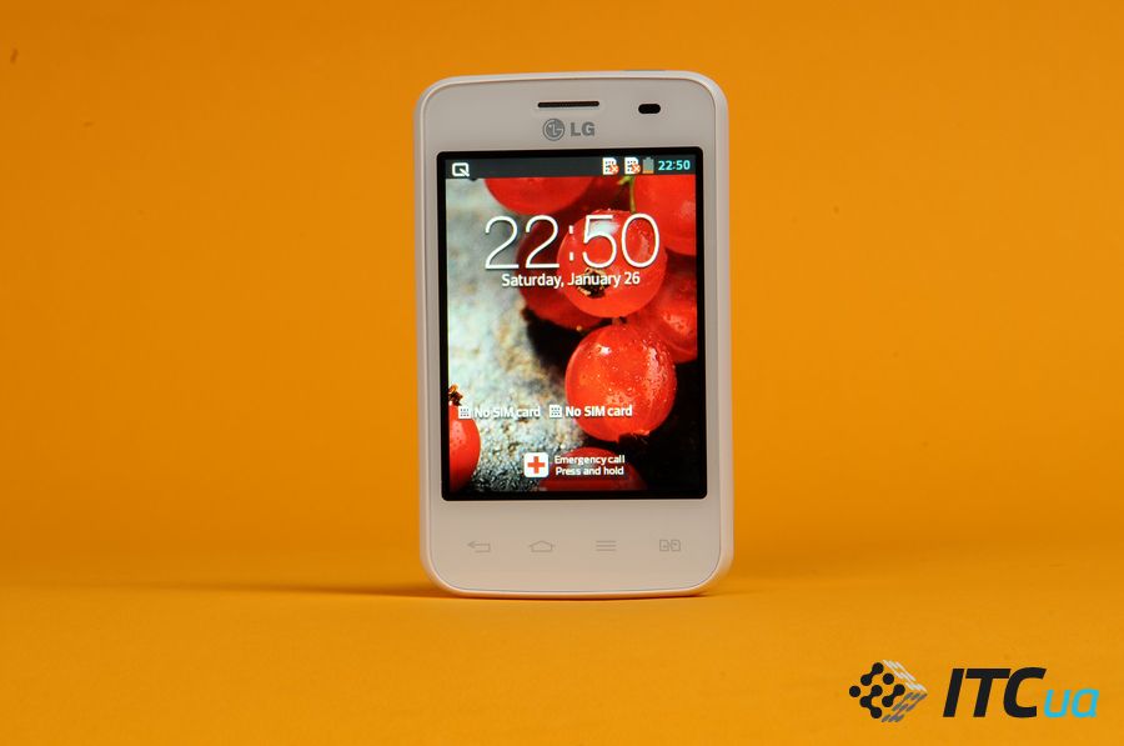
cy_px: 373
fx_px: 2572
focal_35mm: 82
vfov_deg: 16.5
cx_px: 562
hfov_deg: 24.7
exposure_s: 1/1.3
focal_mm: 55
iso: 200
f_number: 20
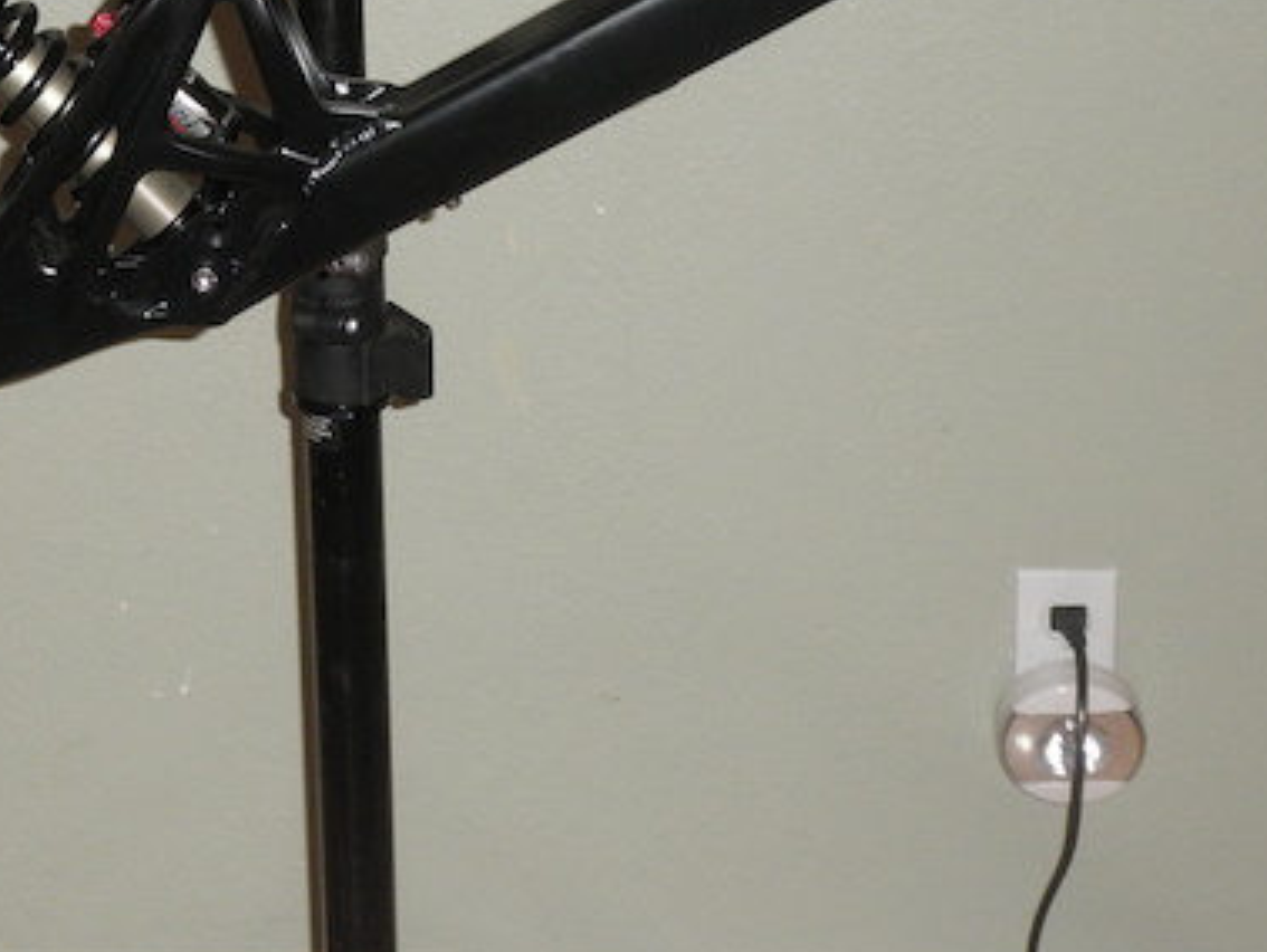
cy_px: 70
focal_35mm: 93
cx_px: 84
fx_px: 3406
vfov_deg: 15.7
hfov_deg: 20.6
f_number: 3.4
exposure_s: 1/80
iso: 200
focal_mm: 7.9
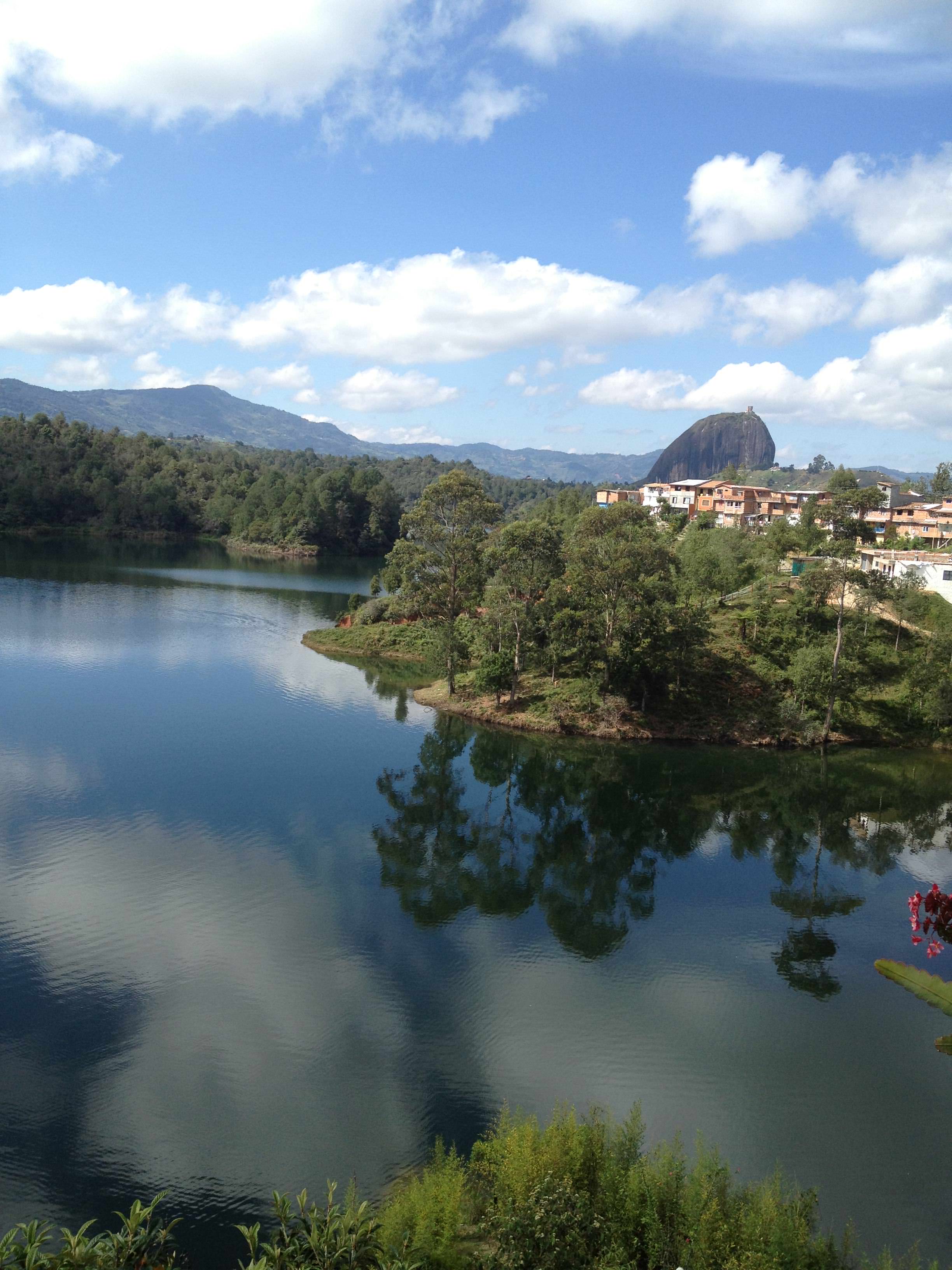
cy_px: 635
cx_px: 476
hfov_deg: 40.7
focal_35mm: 35
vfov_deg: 52.6
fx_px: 1283
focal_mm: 4.28
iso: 64
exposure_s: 1/1175
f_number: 2.4
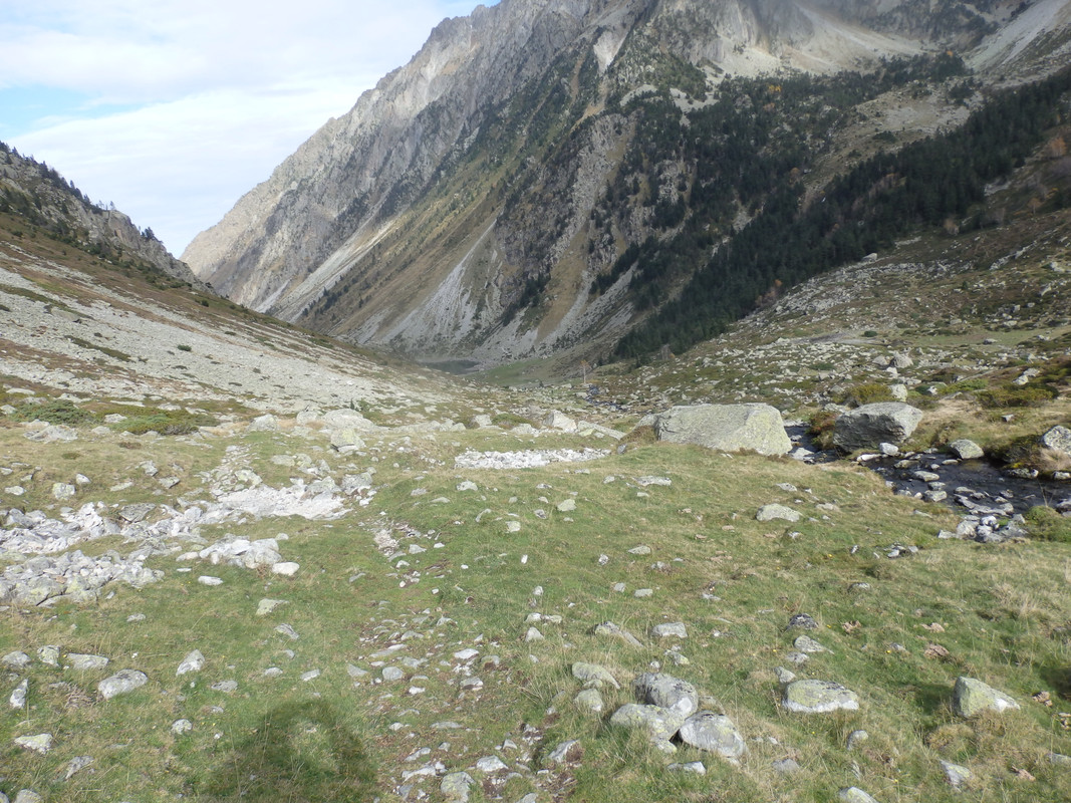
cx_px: 536
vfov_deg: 54.9
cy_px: 402
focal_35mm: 25
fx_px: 773
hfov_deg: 69.4
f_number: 3
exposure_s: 1/640
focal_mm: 4.5
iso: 100
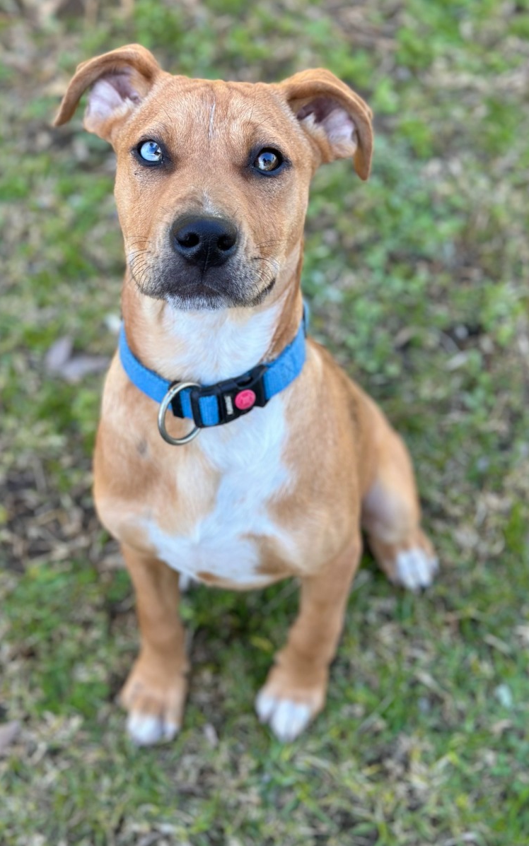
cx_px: 238
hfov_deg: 25.3
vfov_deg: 39.6
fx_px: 1177
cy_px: 423
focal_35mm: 51
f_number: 1.78
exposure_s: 1/258
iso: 80
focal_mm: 6.86
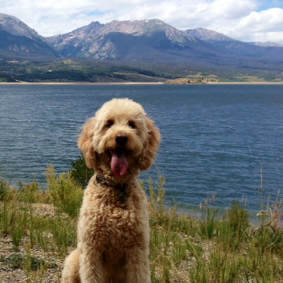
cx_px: 51
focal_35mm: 59
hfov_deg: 28.4
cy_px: 170
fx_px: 546
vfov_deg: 29.0
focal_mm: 4.28
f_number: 2.4
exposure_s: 1/1577
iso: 50
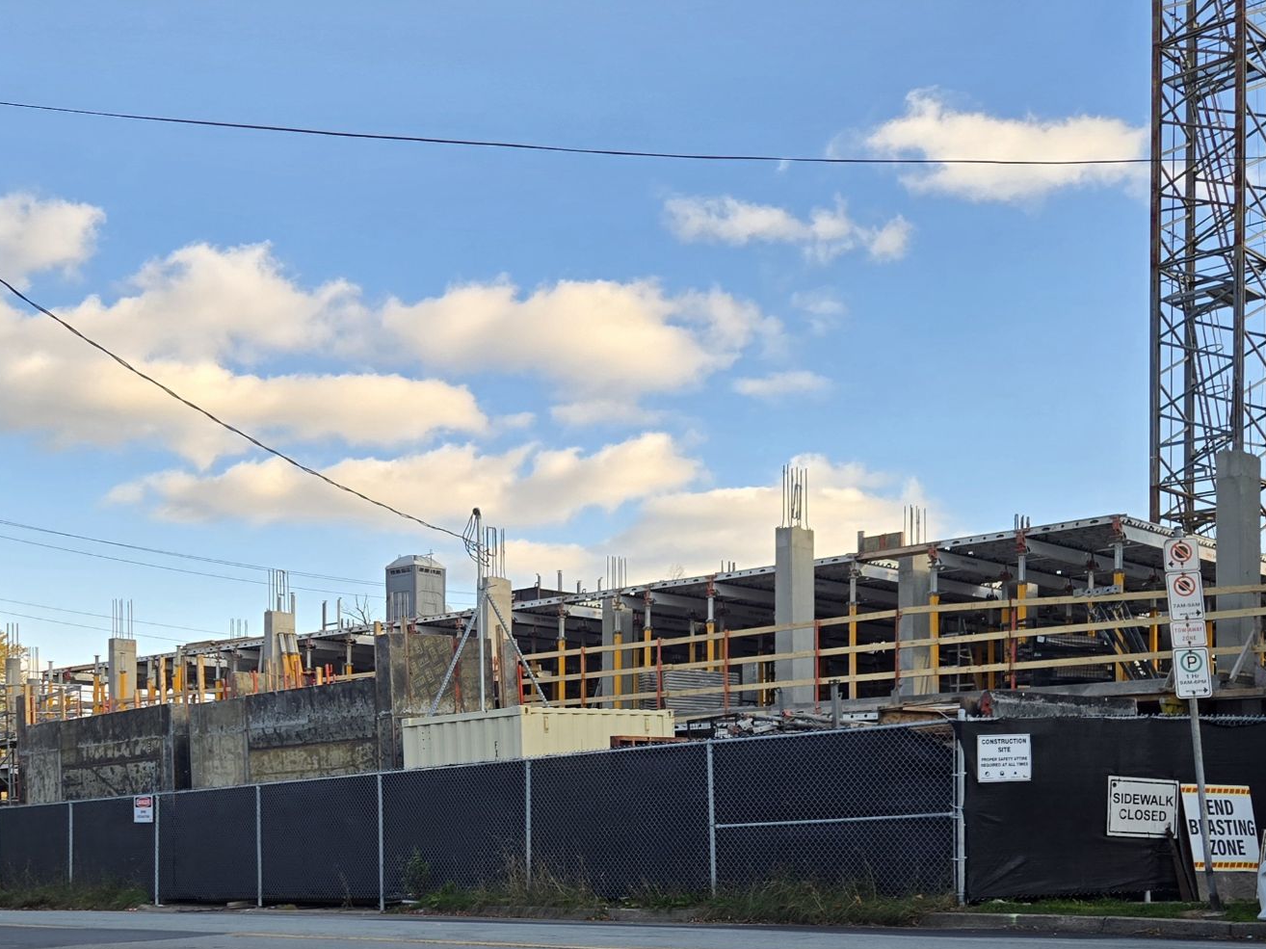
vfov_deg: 40.3
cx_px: 417
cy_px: 613
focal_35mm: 35
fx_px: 1280
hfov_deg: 51.6
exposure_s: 1/714
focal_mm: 5.4
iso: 25
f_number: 1.8
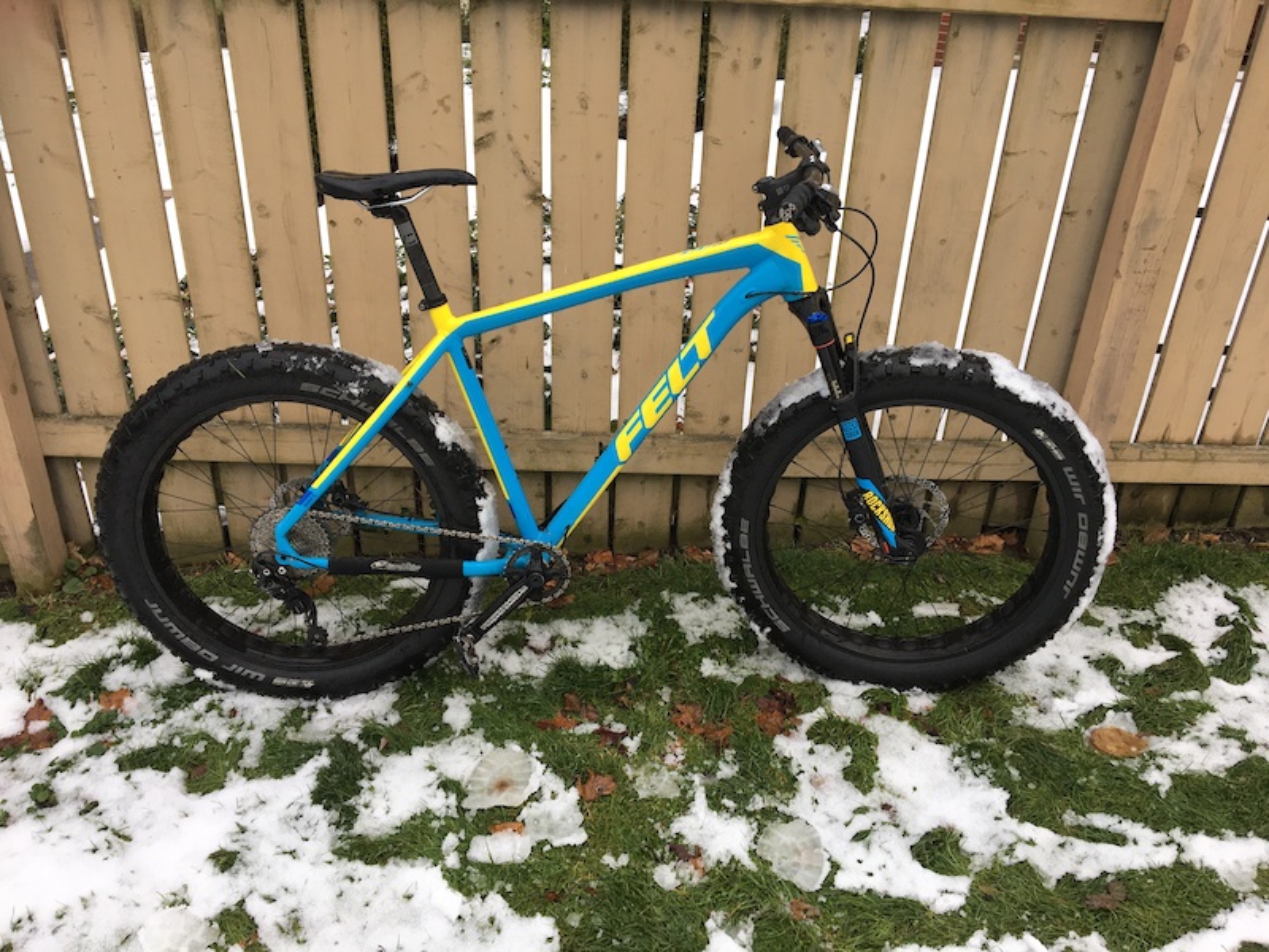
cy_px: 476
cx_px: 634
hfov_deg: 61.7
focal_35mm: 29
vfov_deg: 48.2
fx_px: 1063
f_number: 2.2
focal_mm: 4.15
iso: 32
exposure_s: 1/120
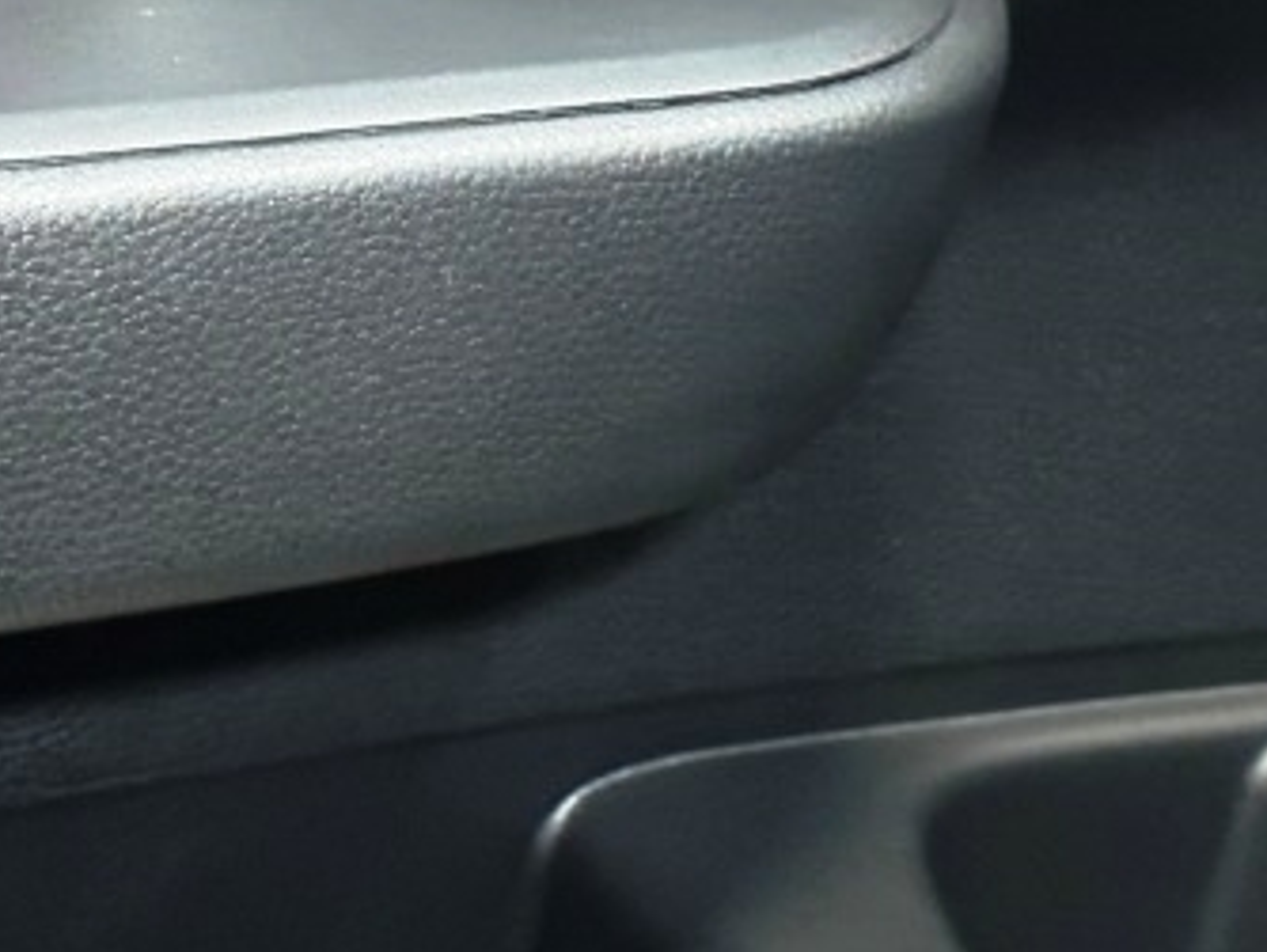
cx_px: 391
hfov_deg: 13.4
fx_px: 5384
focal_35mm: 147
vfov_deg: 10.0
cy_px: -163
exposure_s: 1/24
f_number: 1.78
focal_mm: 6.86
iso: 640
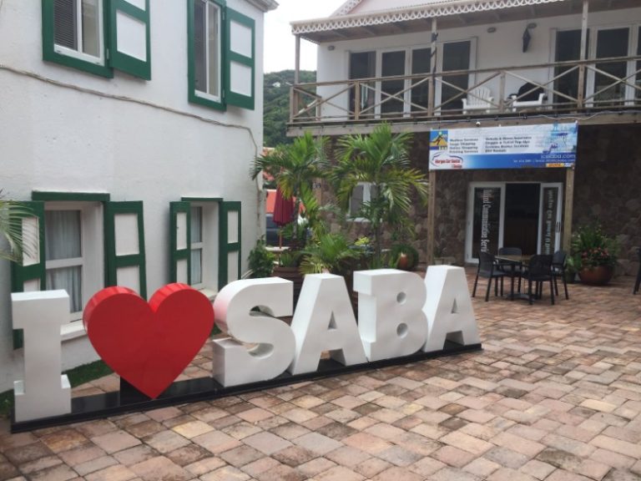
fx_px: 537
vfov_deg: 48.2
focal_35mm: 29
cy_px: 240
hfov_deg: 61.7
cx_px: 320
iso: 32
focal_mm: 4.15
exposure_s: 1/659
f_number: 2.2
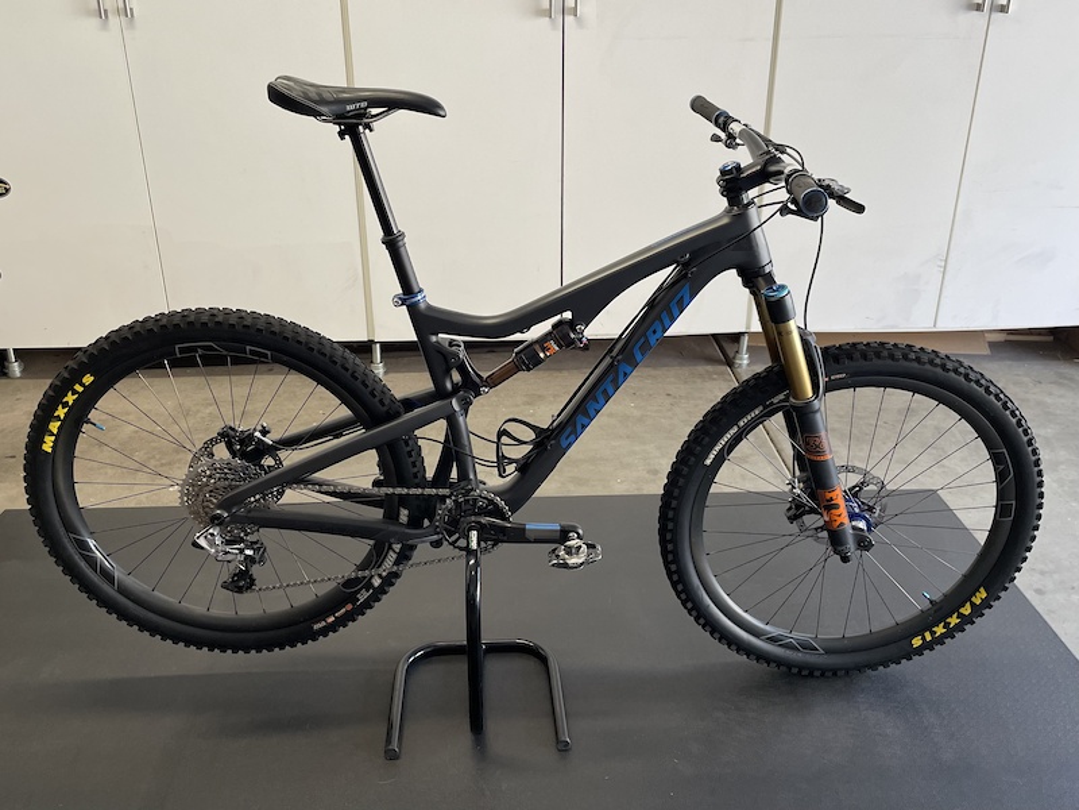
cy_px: 405
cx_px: 540
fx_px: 810
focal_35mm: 26
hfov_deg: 67.3
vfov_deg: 53.1
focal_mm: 4.2
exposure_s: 1/120
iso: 100
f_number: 1.6
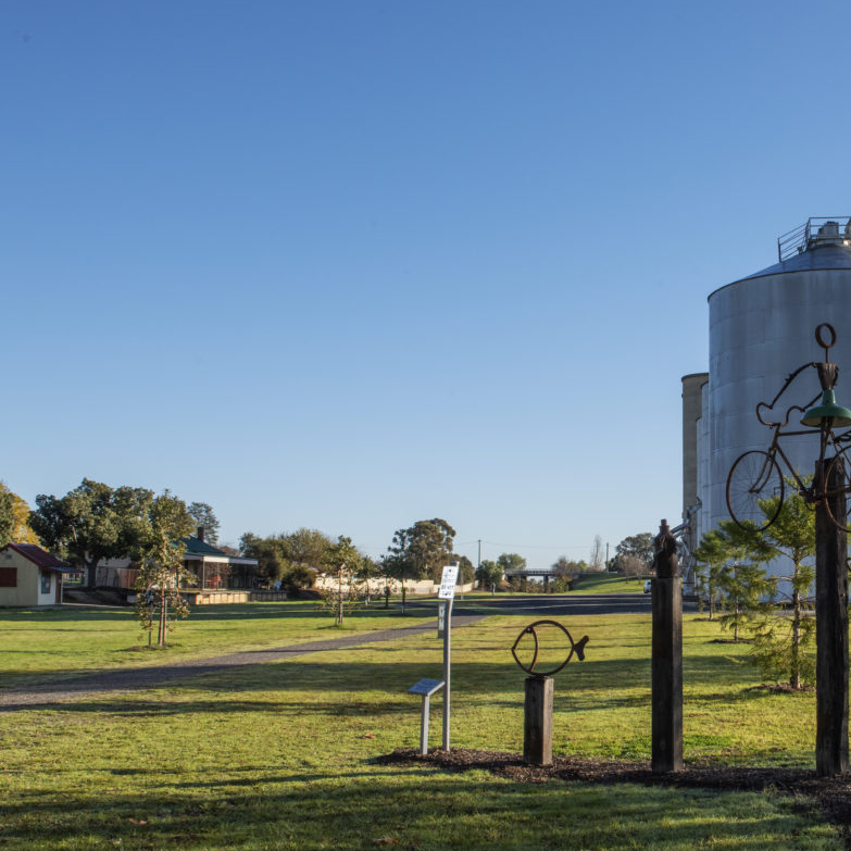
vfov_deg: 37.5
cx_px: 652
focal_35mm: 45
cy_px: 492
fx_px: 1252
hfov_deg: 36.5
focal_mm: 27
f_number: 14
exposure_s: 1/250
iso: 400
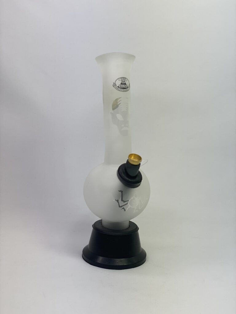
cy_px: 157
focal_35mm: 52
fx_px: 473
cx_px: 118
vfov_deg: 36.8
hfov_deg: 28.0
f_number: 2
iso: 20
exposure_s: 1/214
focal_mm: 6
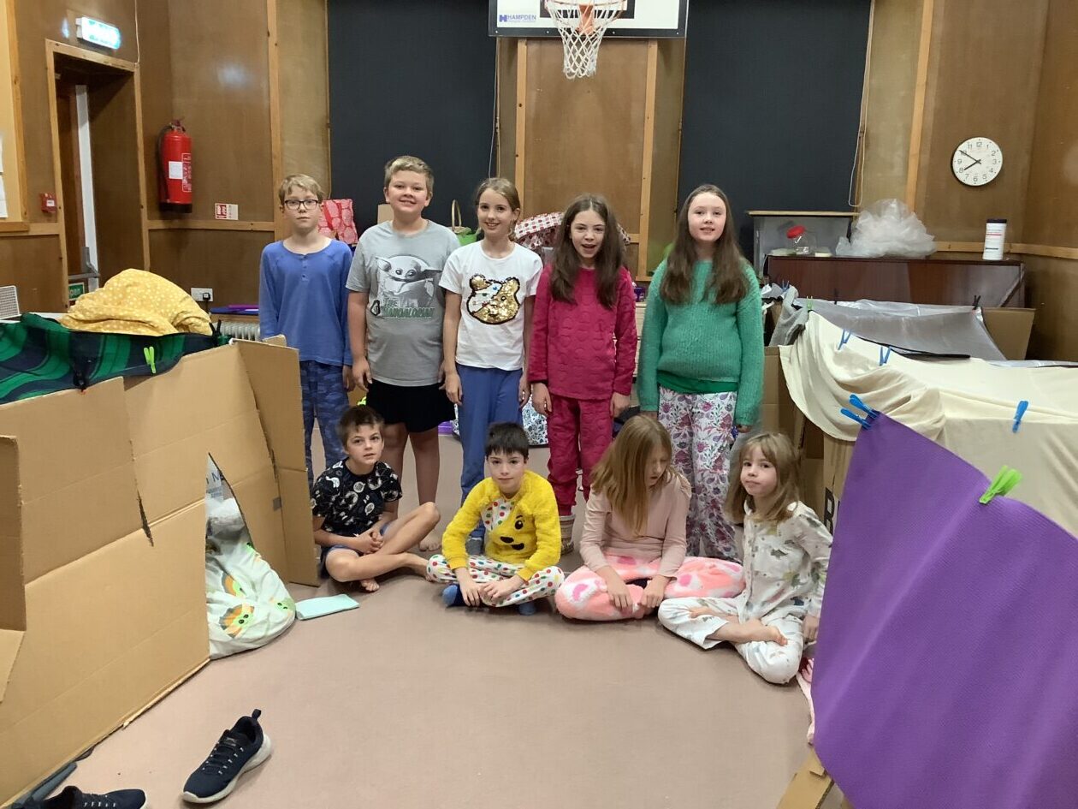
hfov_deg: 58.4
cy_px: 404
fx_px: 965
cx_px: 539
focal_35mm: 31
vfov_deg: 45.4
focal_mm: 3.3
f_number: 2.4
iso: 320
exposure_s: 1/60
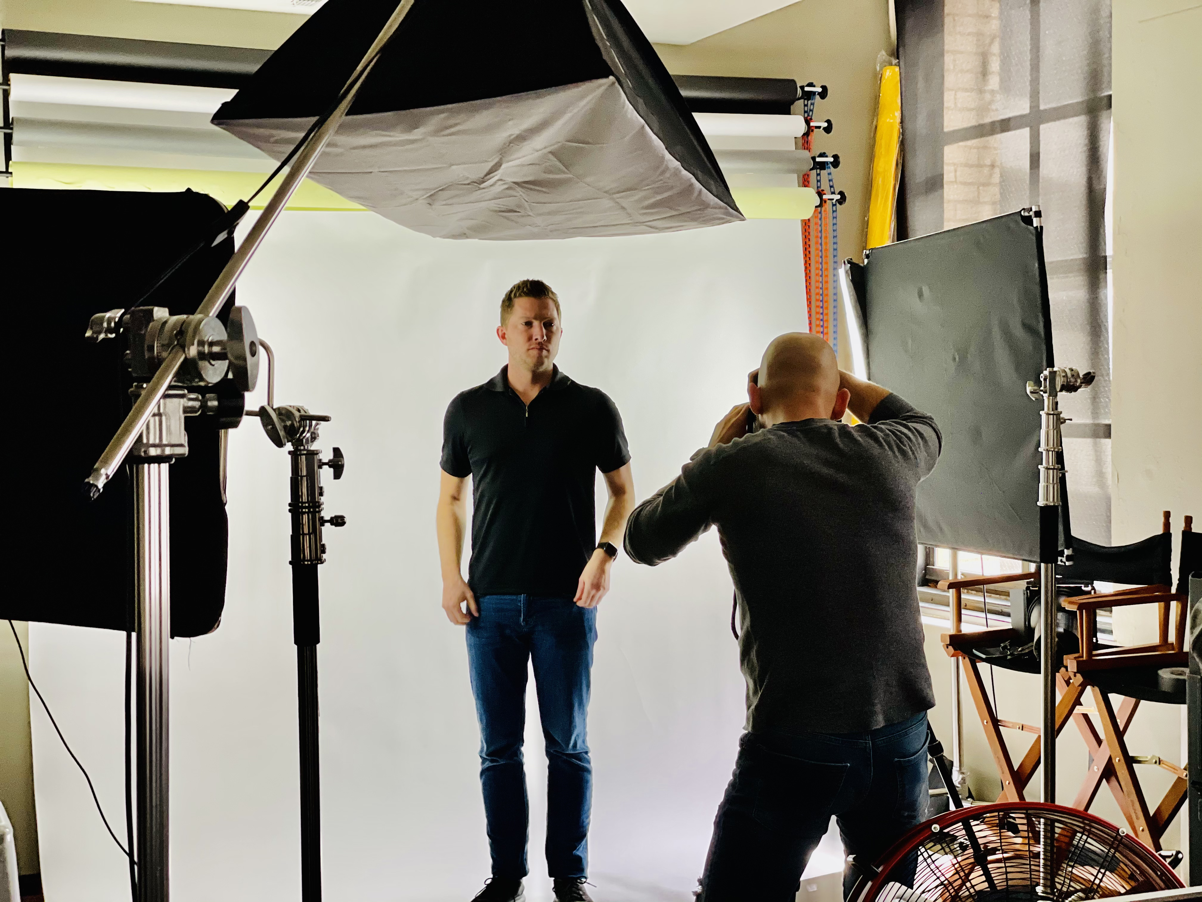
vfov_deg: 28.0
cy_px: 451
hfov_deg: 36.8
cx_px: 601
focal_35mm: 52
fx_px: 1806
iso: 125
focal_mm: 6
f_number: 2
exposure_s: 1/120
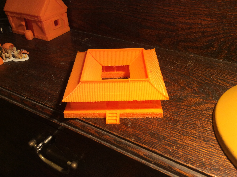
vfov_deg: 44.1
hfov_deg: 56.9
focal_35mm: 32
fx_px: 219
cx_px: 118
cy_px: 88
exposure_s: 1/25
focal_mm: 3.3
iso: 32
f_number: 2.4
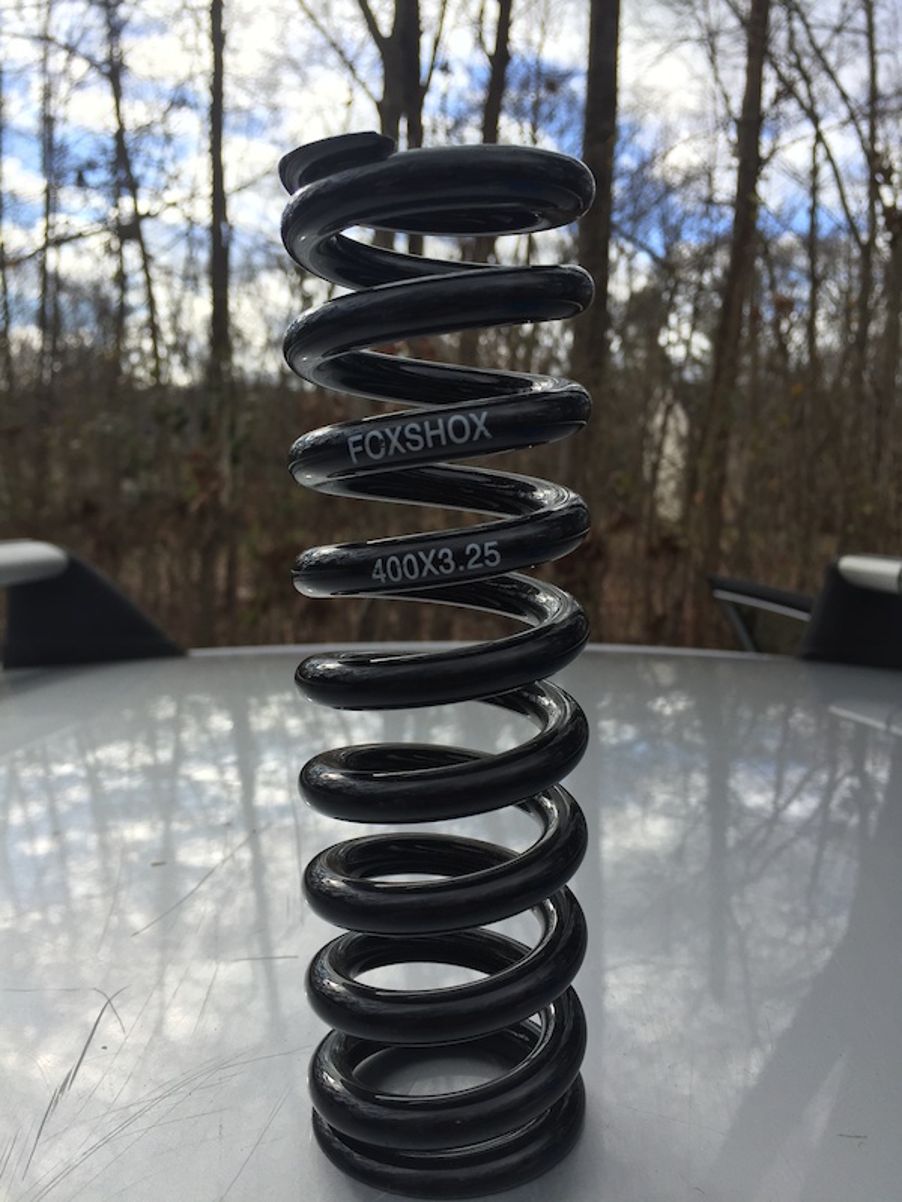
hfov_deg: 48.2
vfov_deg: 61.7
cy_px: 601
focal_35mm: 29
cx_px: 451
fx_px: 1008
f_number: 2.2
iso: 32
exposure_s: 1/1068
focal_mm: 4.15
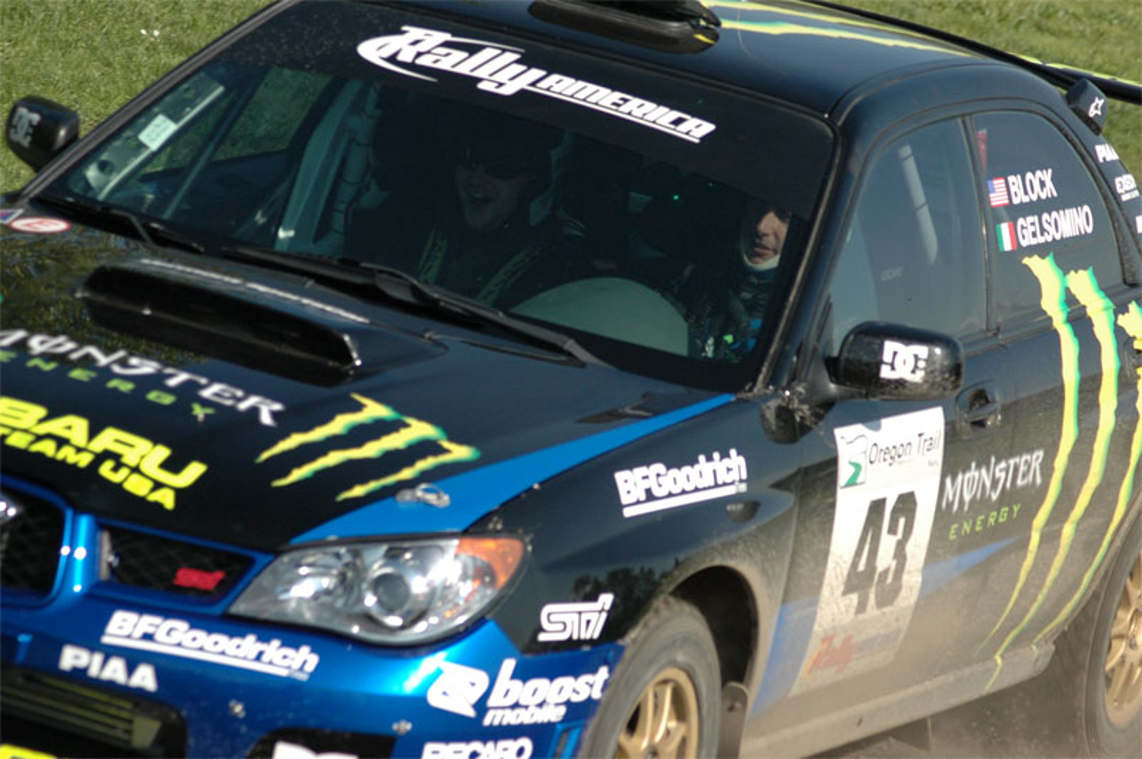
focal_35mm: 195
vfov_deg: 7.0
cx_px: 571
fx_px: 6181
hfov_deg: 10.6
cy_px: 380
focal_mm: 130
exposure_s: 1/2000
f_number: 5.6
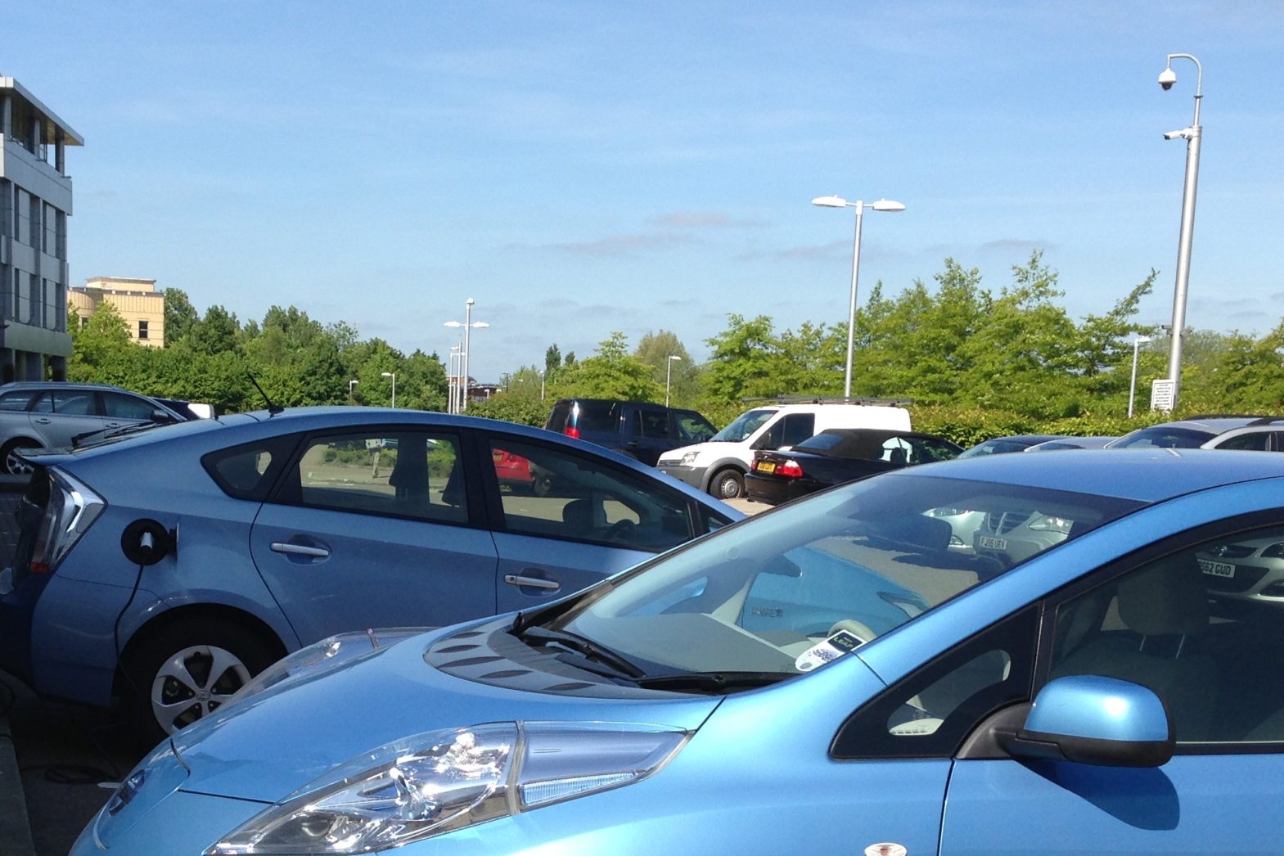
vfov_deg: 23.9
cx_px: 471
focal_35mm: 56
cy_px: 669
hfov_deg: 35.4
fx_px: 1997
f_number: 2.4
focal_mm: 4.13
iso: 50
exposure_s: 1/1106
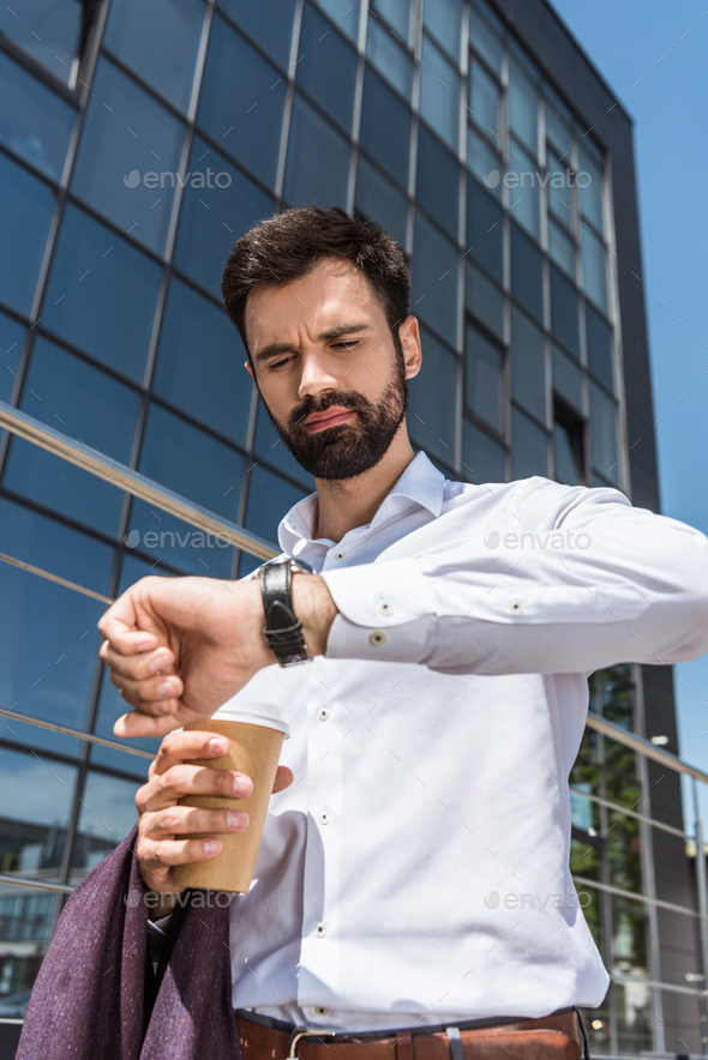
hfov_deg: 36.9
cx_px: 354
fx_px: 1061
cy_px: 530
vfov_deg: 53.1
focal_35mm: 36
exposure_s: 1/1000
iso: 100
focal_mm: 36
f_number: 4.5
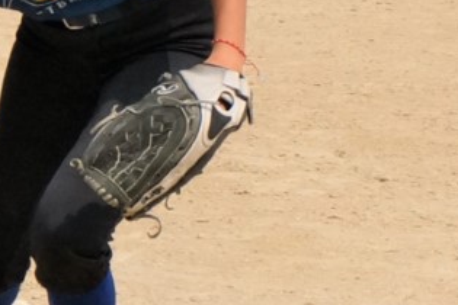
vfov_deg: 5.4
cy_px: 89
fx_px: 3225
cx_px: 20
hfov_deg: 8.1
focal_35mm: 254
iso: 800
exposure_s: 1/1600
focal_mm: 55
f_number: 11
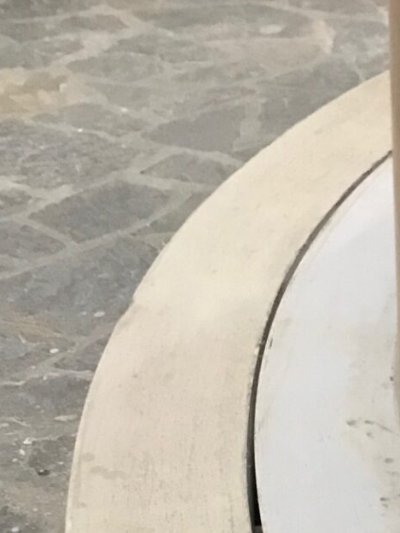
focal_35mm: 86
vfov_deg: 20.1
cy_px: 761
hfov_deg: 15.9
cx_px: 589
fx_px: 1325
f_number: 1.8
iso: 100
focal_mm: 3.99
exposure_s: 1/9
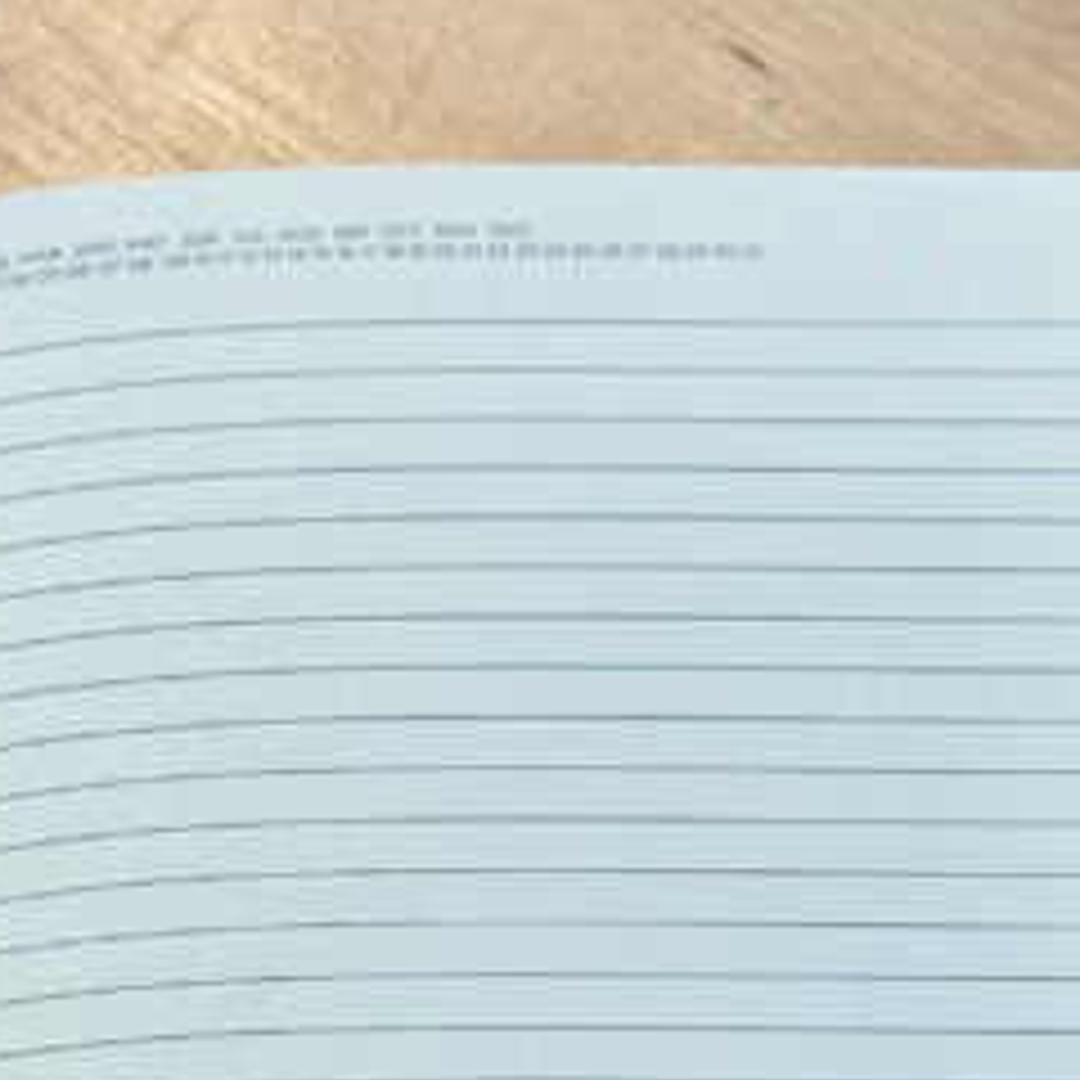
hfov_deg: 24.0
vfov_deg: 24.4
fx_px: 2400
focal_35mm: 68
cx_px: -63
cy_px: 1035
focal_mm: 6.86
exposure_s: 1/120
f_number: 1.78
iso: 100
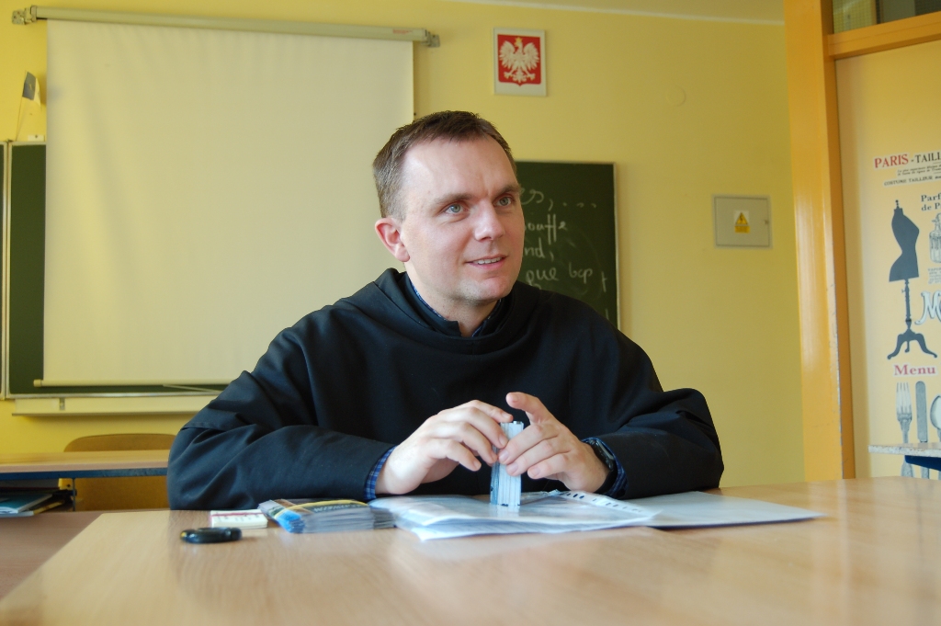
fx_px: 1097
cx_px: 470
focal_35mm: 42
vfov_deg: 31.8
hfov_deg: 46.4
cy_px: 313
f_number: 4.2
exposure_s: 1/50
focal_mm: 28
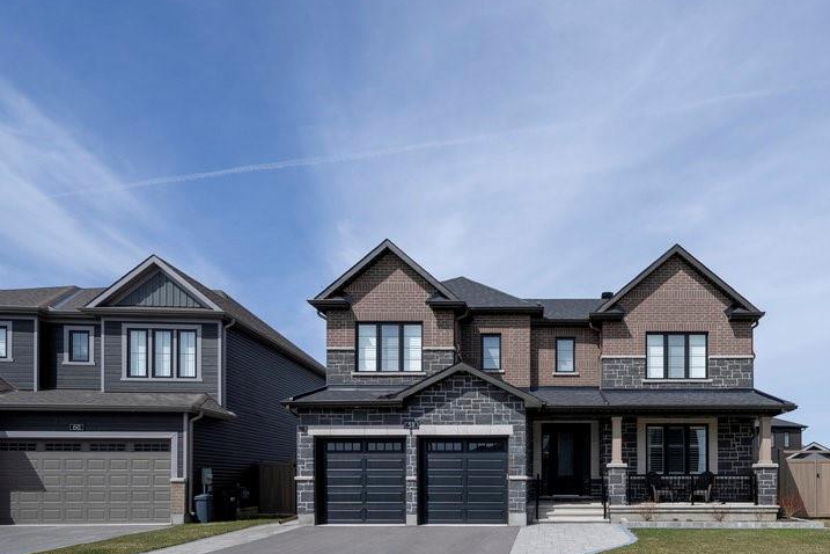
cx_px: 574
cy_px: 383
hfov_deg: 80.3
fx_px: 461
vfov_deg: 60.0
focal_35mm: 20
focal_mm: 14
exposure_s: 1/1000
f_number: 9
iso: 320
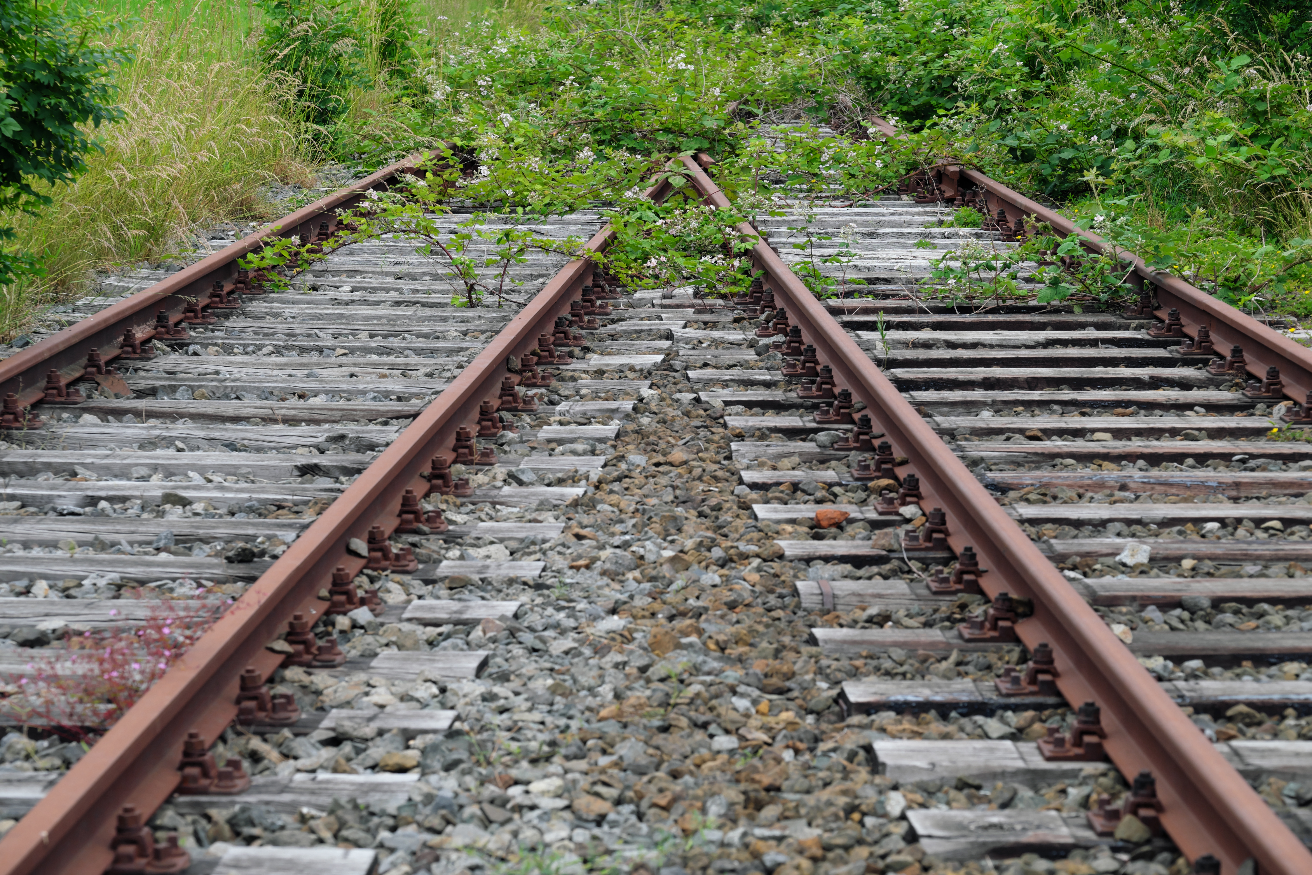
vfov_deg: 12.2
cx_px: 656
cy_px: 438
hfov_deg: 18.3
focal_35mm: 112
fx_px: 4081
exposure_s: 1/250
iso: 200
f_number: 5.6
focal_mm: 74.4
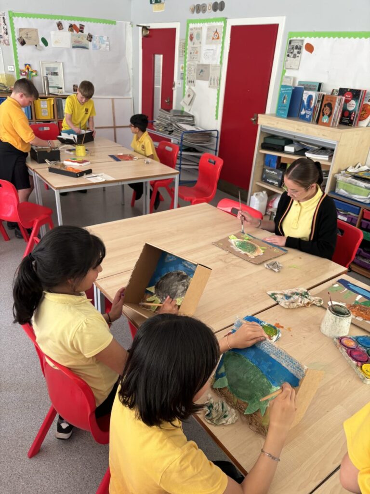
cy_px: 247
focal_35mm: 26
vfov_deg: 67.3
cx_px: 185
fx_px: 371
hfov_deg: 53.1
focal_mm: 5.96
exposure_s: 1/60
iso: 125
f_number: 1.6
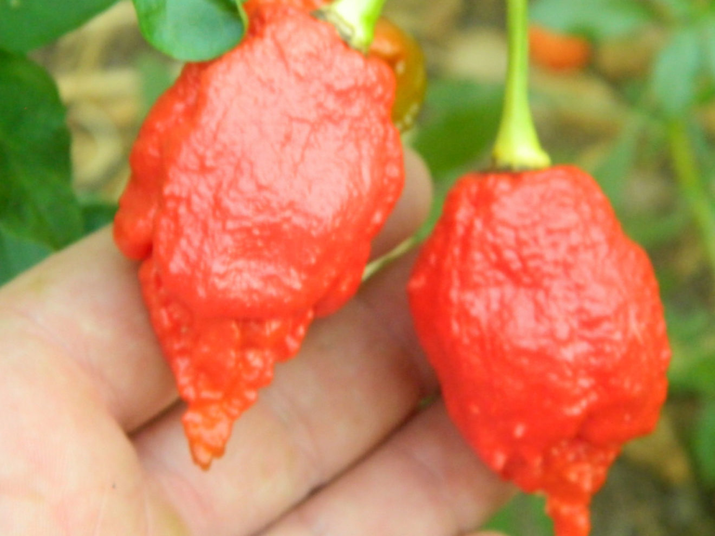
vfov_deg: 14.4
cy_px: 268
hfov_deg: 19.1
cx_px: 358
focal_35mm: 103
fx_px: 2127
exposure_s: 1/6
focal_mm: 18.6
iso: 200
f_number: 4.5
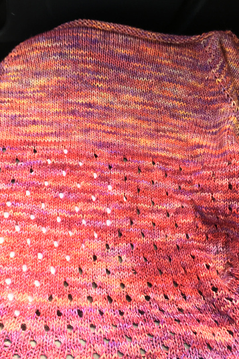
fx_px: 359
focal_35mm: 36
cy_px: 190
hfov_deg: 36.7
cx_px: 95
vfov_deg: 53.1
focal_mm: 4.15
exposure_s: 1/60
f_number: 2.2
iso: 32
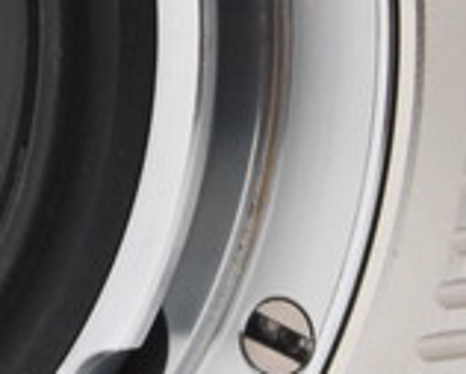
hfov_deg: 4.9
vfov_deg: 4.0
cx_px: -97
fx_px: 5422
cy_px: 28
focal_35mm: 392
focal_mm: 55
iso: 400
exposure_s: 1/100
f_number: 18
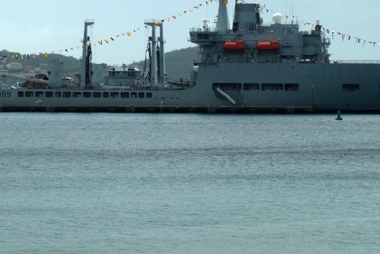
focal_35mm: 243
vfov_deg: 5.7
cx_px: 137
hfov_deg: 8.5
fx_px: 2566
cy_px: 82
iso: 100
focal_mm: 90
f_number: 7.1
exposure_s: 1/320
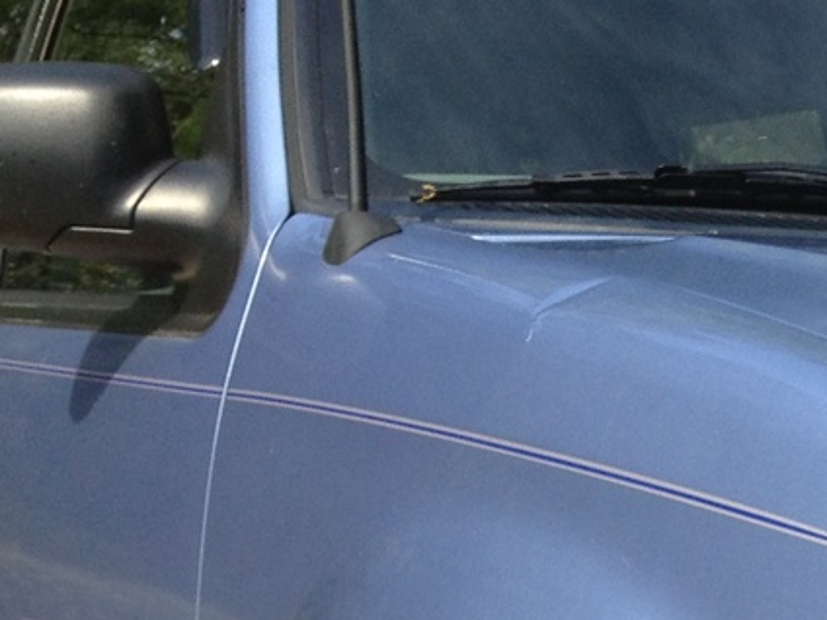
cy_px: 809
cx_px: 1248
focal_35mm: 132
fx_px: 3154
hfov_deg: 14.0
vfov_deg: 11.0
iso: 50
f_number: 2.4
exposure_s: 1/905
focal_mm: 4.28
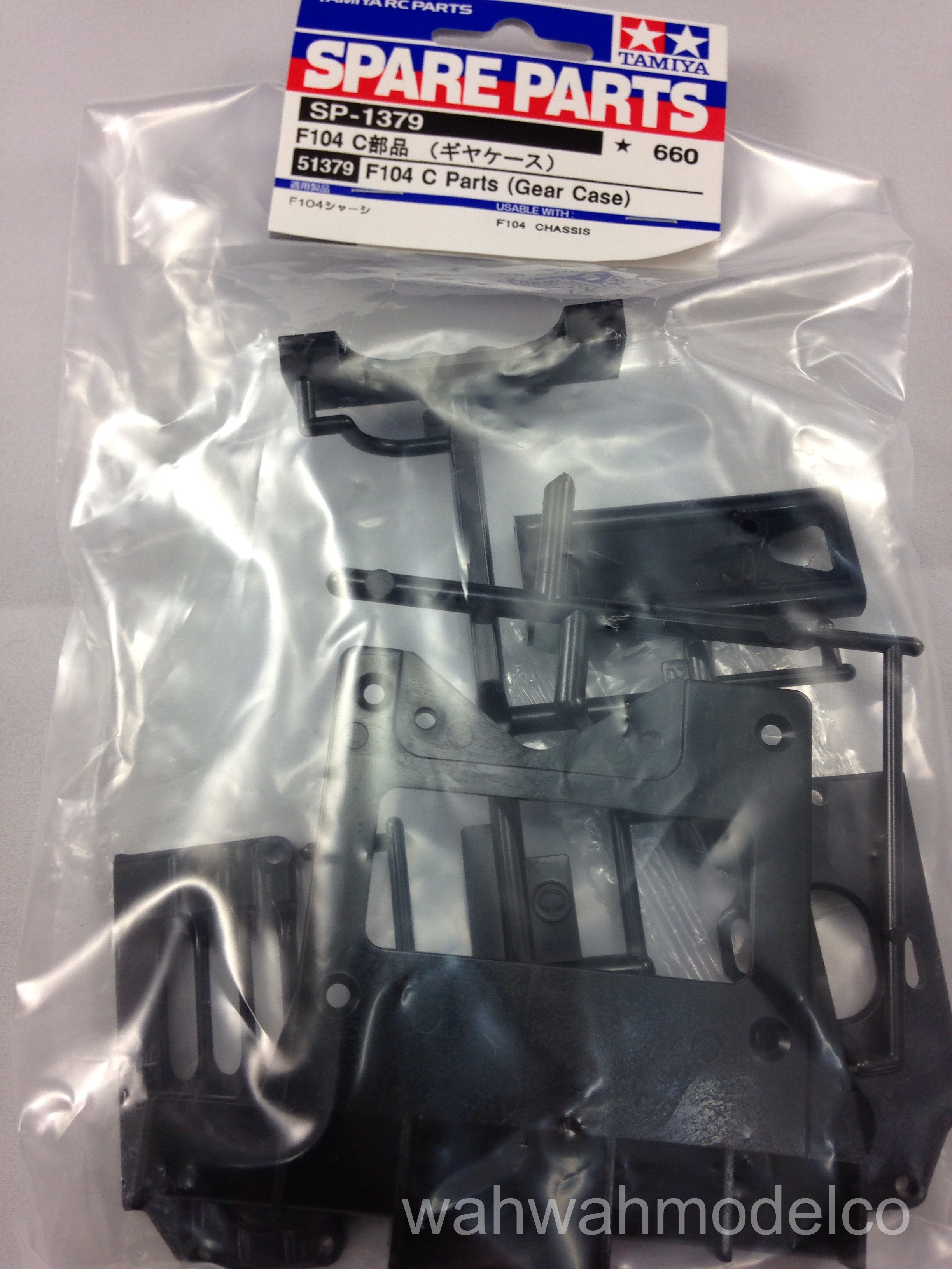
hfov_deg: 42.9
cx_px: 476
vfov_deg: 55.4
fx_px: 1210
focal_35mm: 33
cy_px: 634
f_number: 2.4
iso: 50
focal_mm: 4.13
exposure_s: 1/60
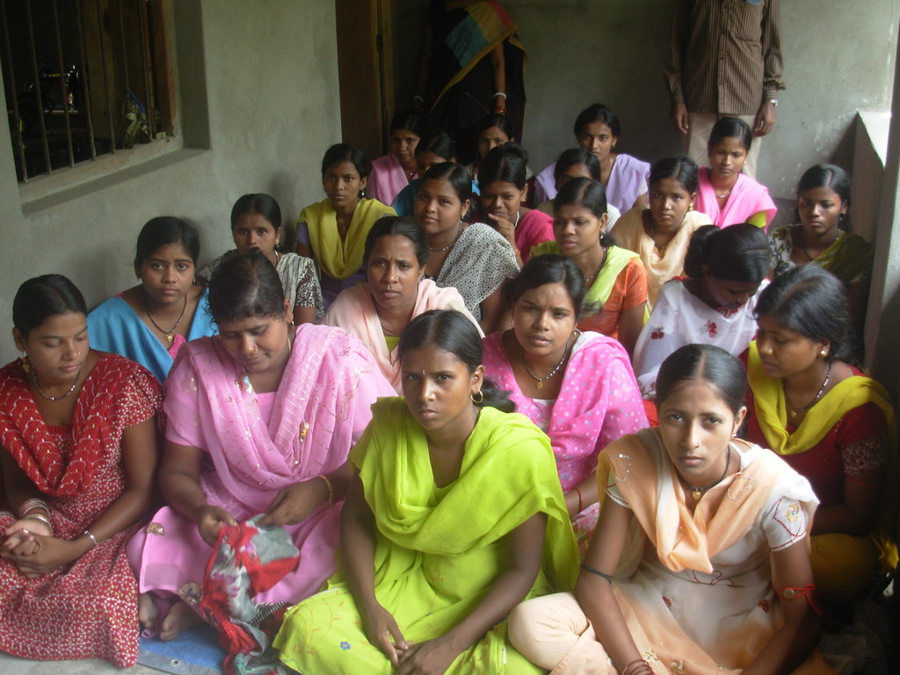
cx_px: 450
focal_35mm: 38
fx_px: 988
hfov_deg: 49.0
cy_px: 338
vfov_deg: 37.7
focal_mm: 6.3
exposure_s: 1/47.9
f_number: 2.9
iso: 50
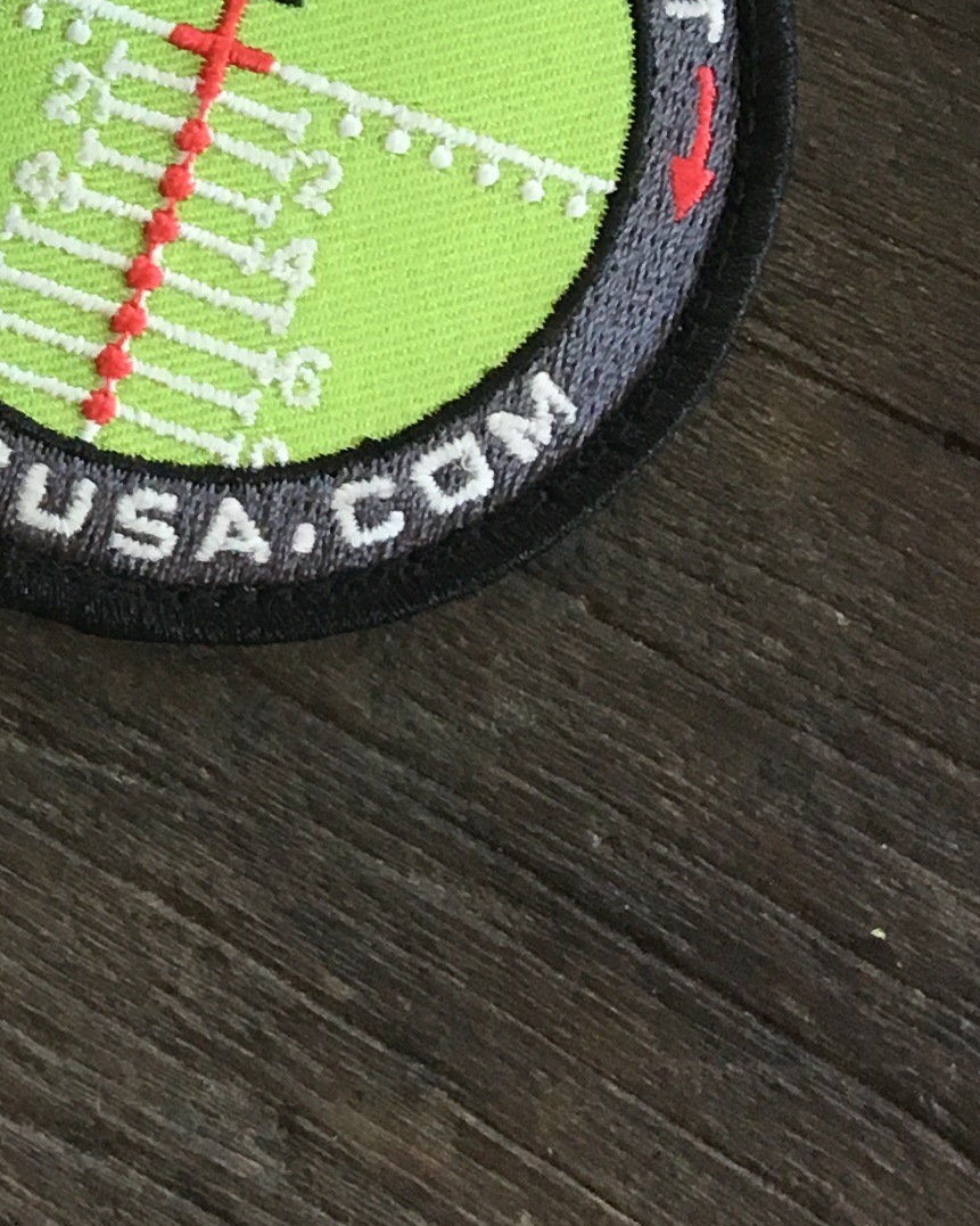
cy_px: -107
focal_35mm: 106
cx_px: -710
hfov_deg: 13.3
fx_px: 3845
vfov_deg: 17.5
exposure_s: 1/30
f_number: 2.2
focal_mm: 4.15
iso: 80
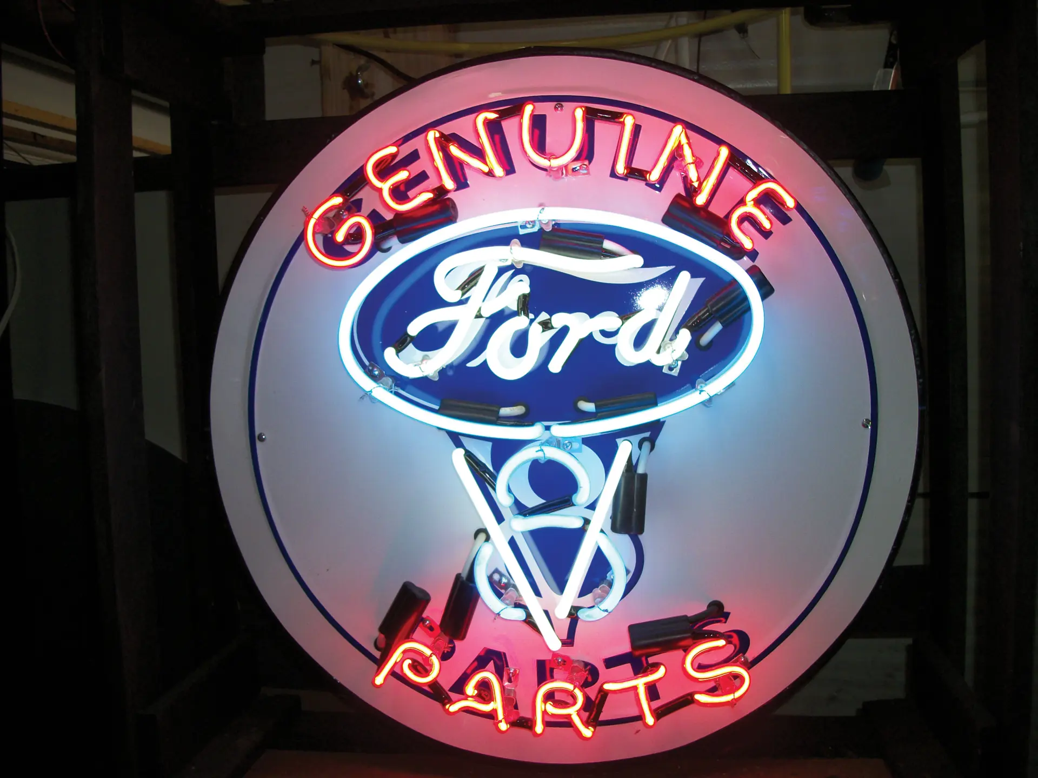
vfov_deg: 44.2
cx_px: 519
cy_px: 389
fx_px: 960
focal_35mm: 32
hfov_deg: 56.8
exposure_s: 1/125
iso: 80
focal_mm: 5.7
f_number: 2.9
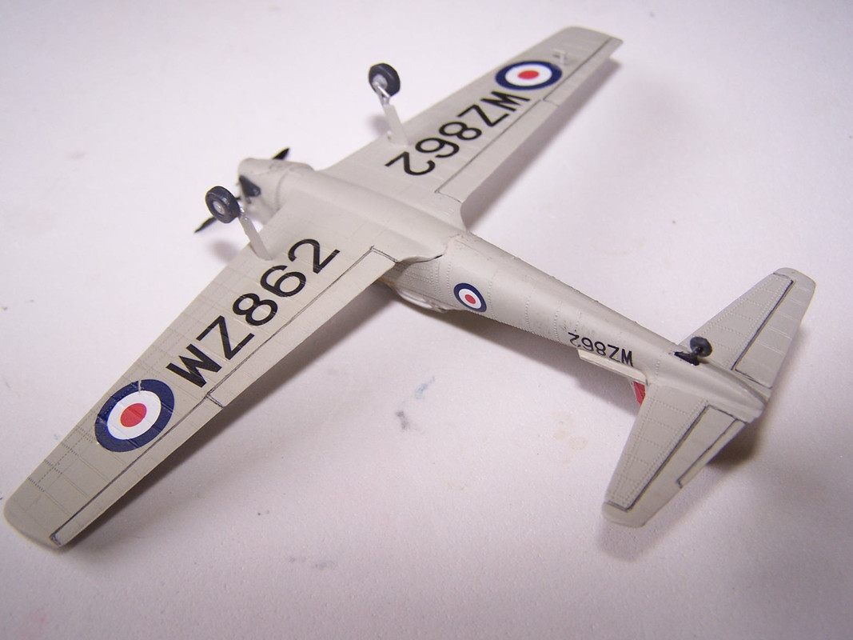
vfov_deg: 37.7
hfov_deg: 49.0
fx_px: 936
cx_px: 426
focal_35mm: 38
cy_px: 320
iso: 80
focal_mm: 6.3
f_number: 2.8
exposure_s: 1/60
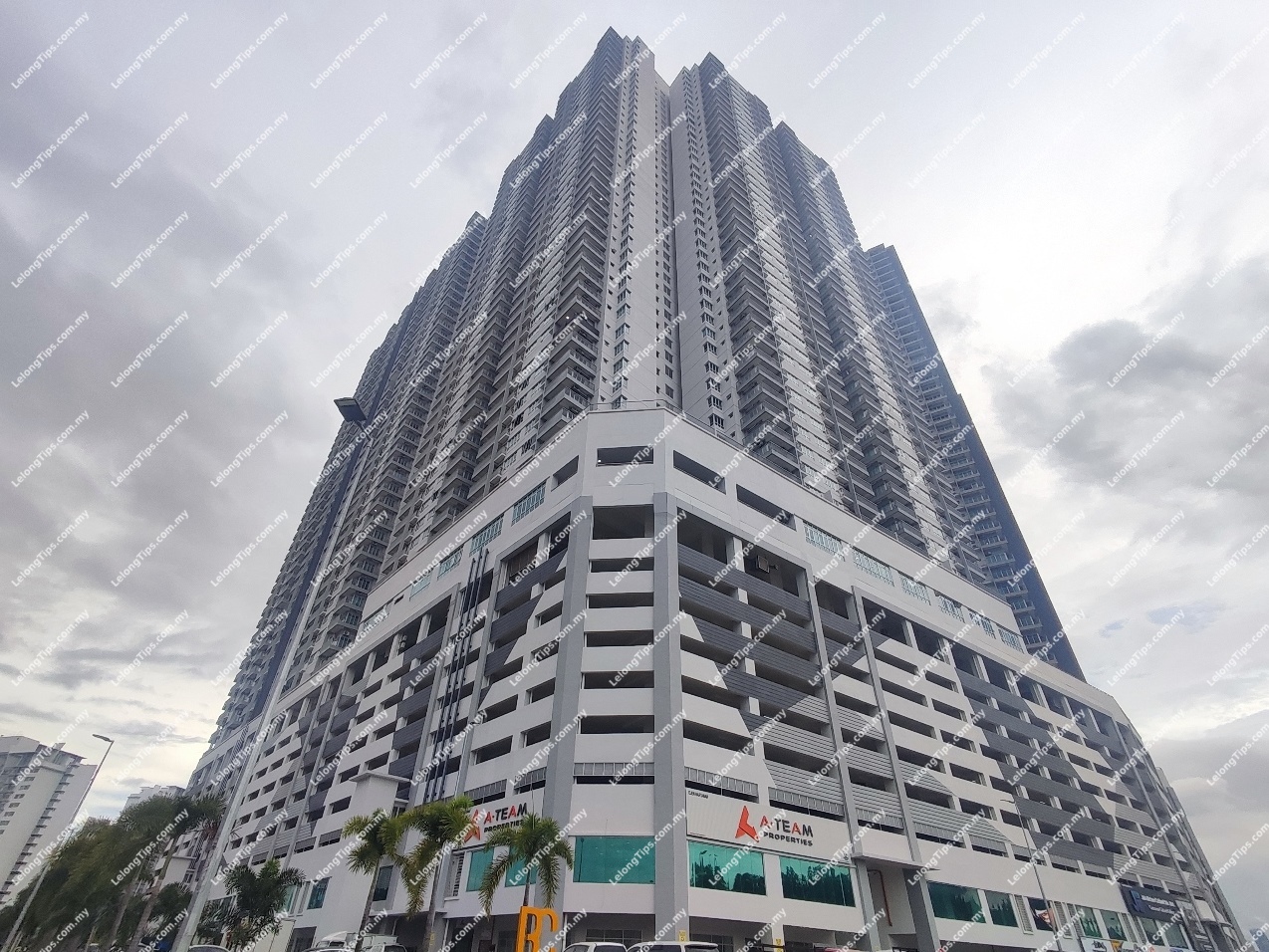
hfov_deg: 94.5
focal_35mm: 16
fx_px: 587
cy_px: 476
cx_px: 634
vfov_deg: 78.1
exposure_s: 1/1012
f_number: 2.2
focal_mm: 1.65
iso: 50
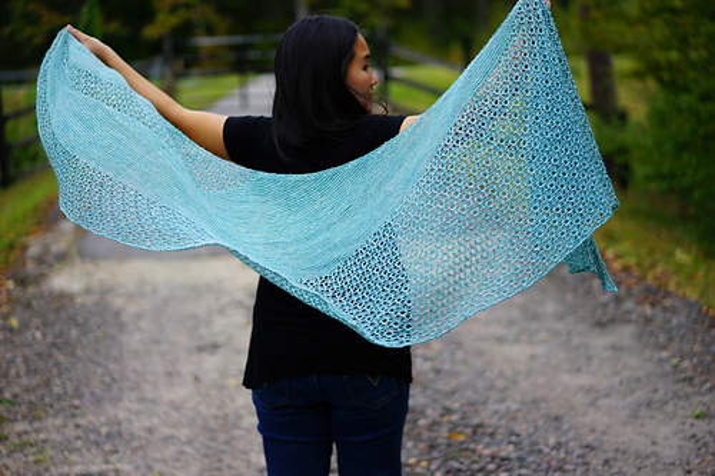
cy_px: 238
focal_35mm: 55
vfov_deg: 24.6
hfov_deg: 36.3
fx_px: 1092
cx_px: 358
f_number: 2
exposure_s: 1/1000
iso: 200
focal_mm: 55
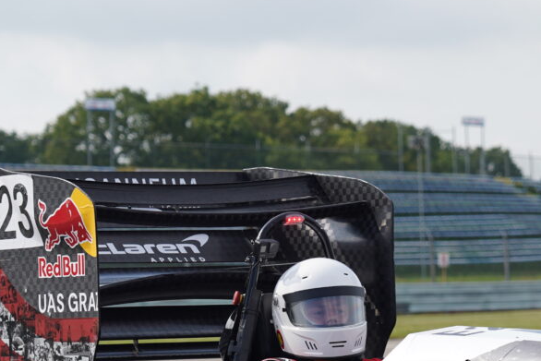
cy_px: 267
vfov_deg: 6.4
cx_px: 419
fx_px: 3232
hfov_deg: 9.5
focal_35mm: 215
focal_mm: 82
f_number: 5
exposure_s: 1/1000
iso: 160
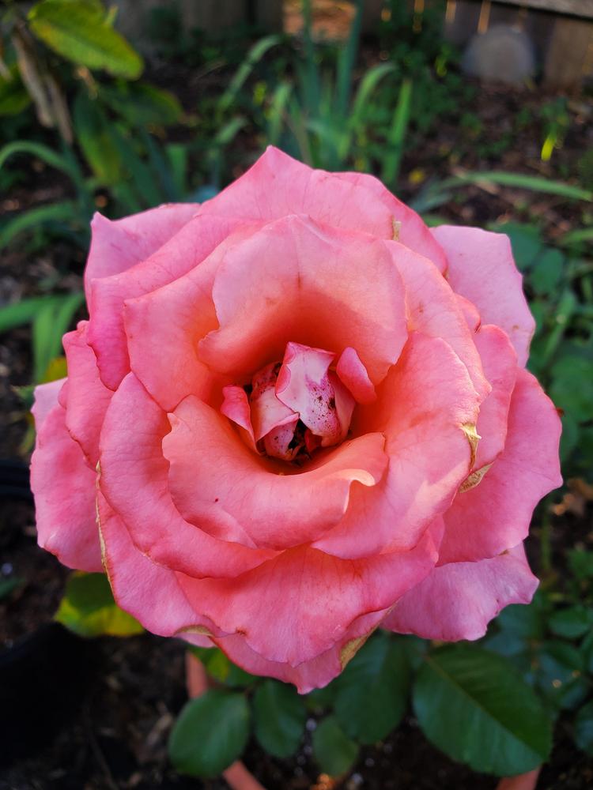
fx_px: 594
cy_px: 395
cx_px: 296
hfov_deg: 53.1
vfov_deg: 67.3
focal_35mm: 26
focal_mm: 4.3
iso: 80
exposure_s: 1/120
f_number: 2.4
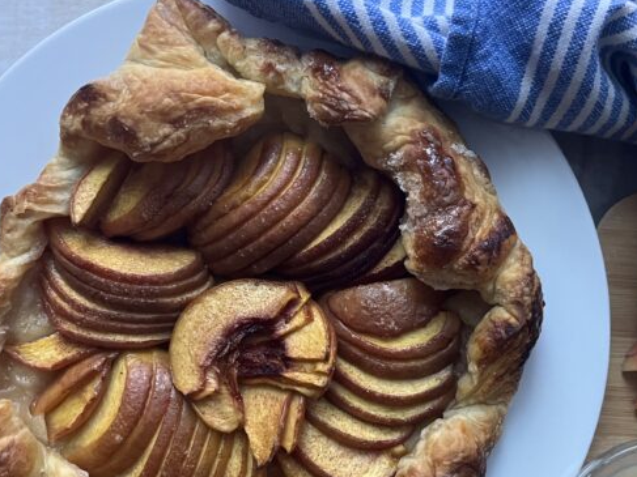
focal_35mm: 41
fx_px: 754
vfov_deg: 35.0
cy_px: 289
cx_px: 445
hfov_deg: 44.8
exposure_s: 1/43
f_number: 1.6
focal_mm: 5.1
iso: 500
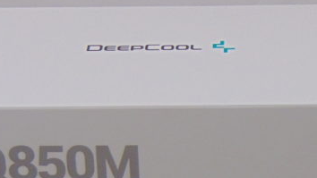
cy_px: 259
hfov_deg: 11.4
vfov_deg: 6.3
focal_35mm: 189
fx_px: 1588
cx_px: 217
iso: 100
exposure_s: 1/30
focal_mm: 10.8
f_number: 3.6
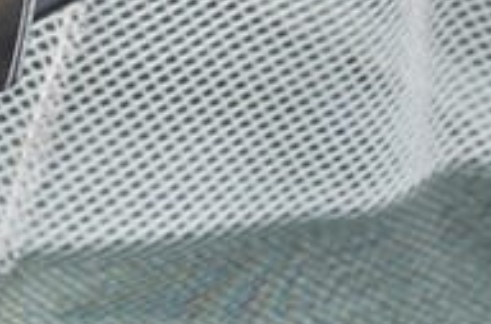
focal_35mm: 414
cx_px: -565
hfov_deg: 4.9
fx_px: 5633
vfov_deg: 3.3
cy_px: -230
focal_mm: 61
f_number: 5.6
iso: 100
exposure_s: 1/1000
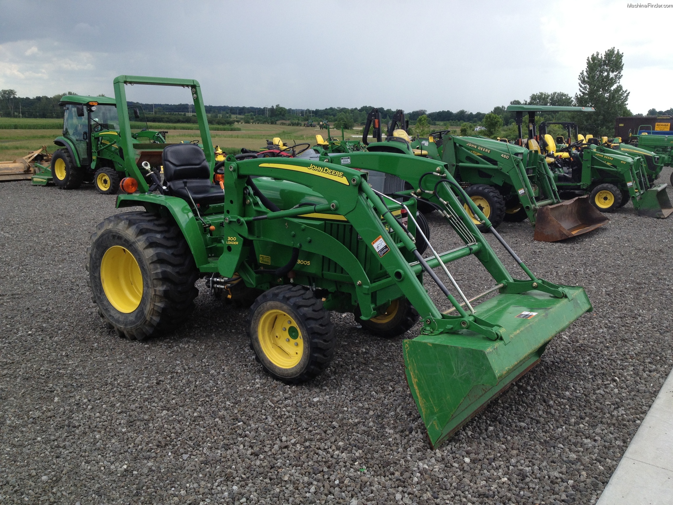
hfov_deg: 52.6
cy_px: 252
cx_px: 336
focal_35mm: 35
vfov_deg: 40.7
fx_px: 680
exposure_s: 1/642
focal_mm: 4.28
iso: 50
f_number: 2.4
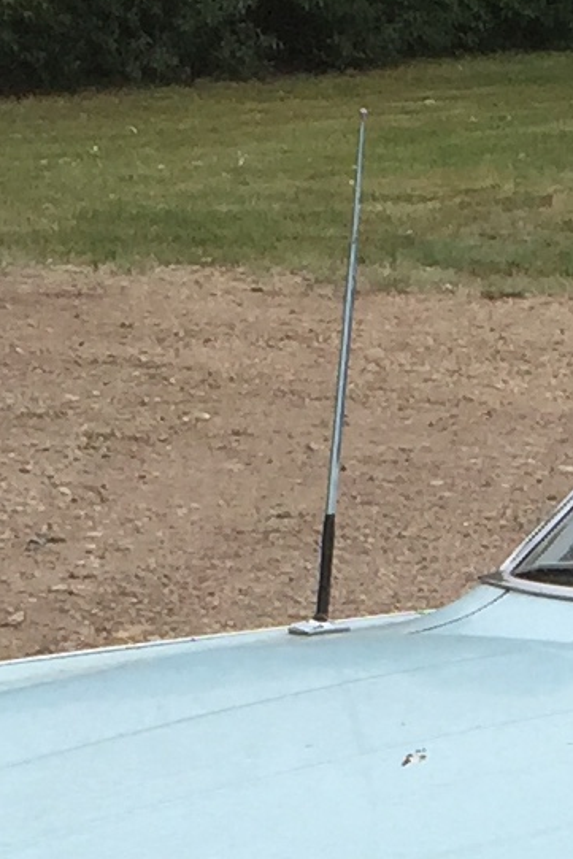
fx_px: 4342
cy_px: 1316
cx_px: 1000
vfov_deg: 10.8
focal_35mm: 182
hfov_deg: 7.4
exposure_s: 1/989
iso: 32
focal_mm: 4.15
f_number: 2.2
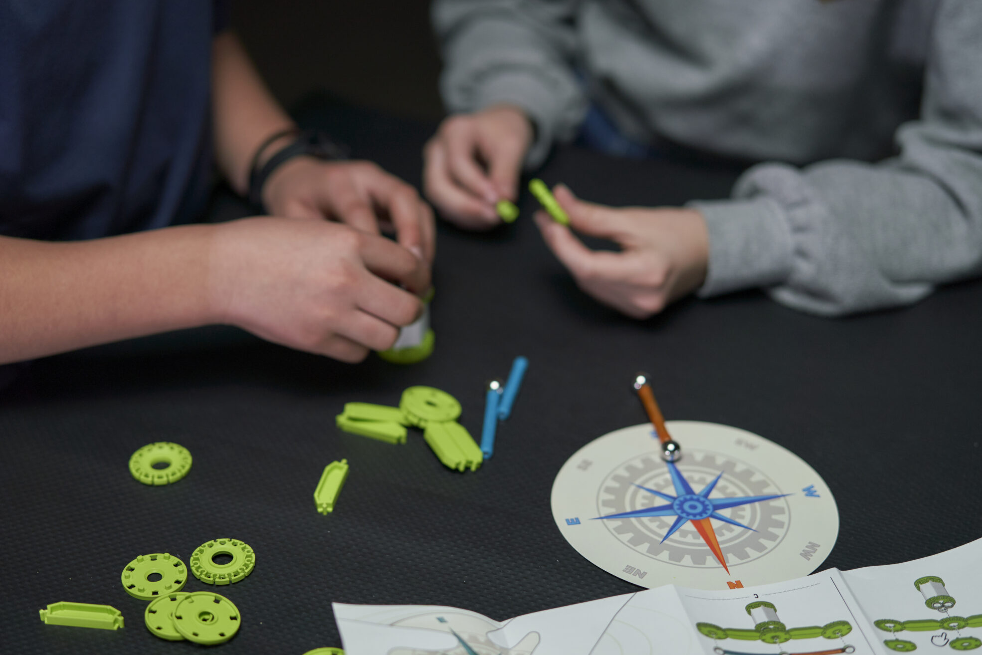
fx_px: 1773
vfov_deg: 20.9
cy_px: 340
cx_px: 451
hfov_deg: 30.9
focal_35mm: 65
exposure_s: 1/125
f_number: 1.4
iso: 200
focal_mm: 50
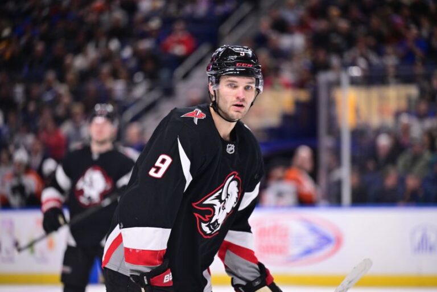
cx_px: 218
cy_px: 146
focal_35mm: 160
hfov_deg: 12.8
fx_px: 1942
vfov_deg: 8.6
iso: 3200
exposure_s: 1/2000
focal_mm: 160
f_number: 2.8
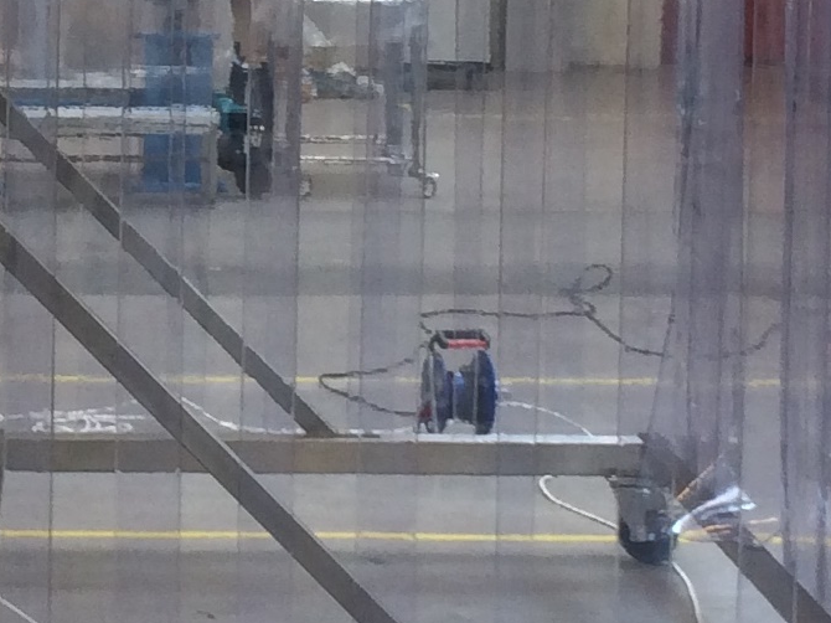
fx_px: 2232
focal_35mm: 93
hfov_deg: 20.3
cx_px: -50
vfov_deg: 15.5
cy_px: -48
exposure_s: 1/50
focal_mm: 4.15
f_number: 2.2
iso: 50
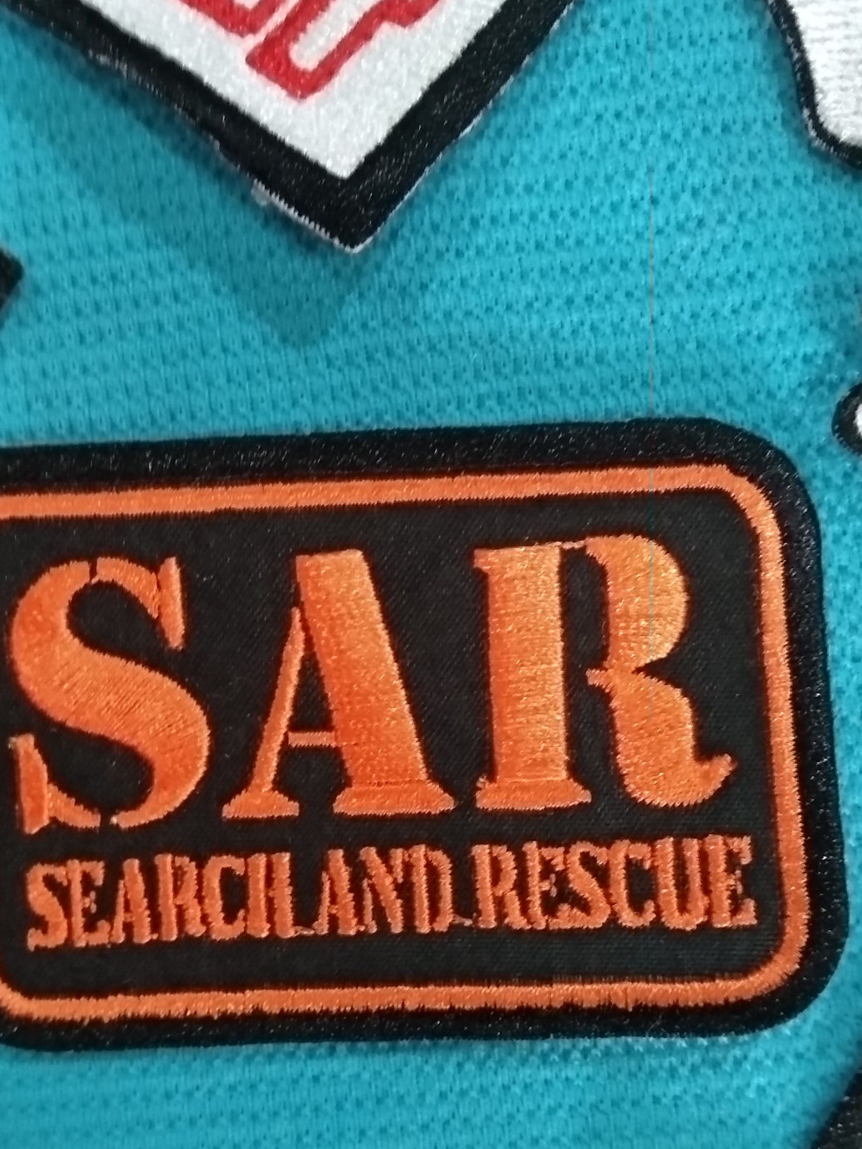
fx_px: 1063
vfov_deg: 56.1
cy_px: 723
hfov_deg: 43.9
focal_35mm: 32
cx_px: 338
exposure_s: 1/20
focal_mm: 3.81
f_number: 2.2
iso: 1250
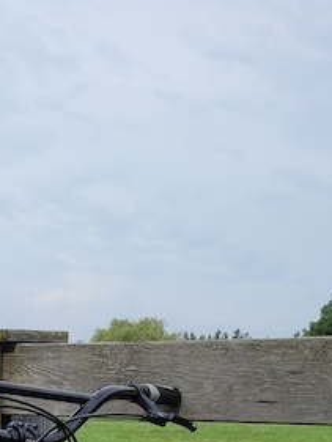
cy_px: 628
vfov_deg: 22.5
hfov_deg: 19.2
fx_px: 946
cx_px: -19
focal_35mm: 74
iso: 40
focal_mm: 5.4
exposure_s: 1/1650
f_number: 1.8
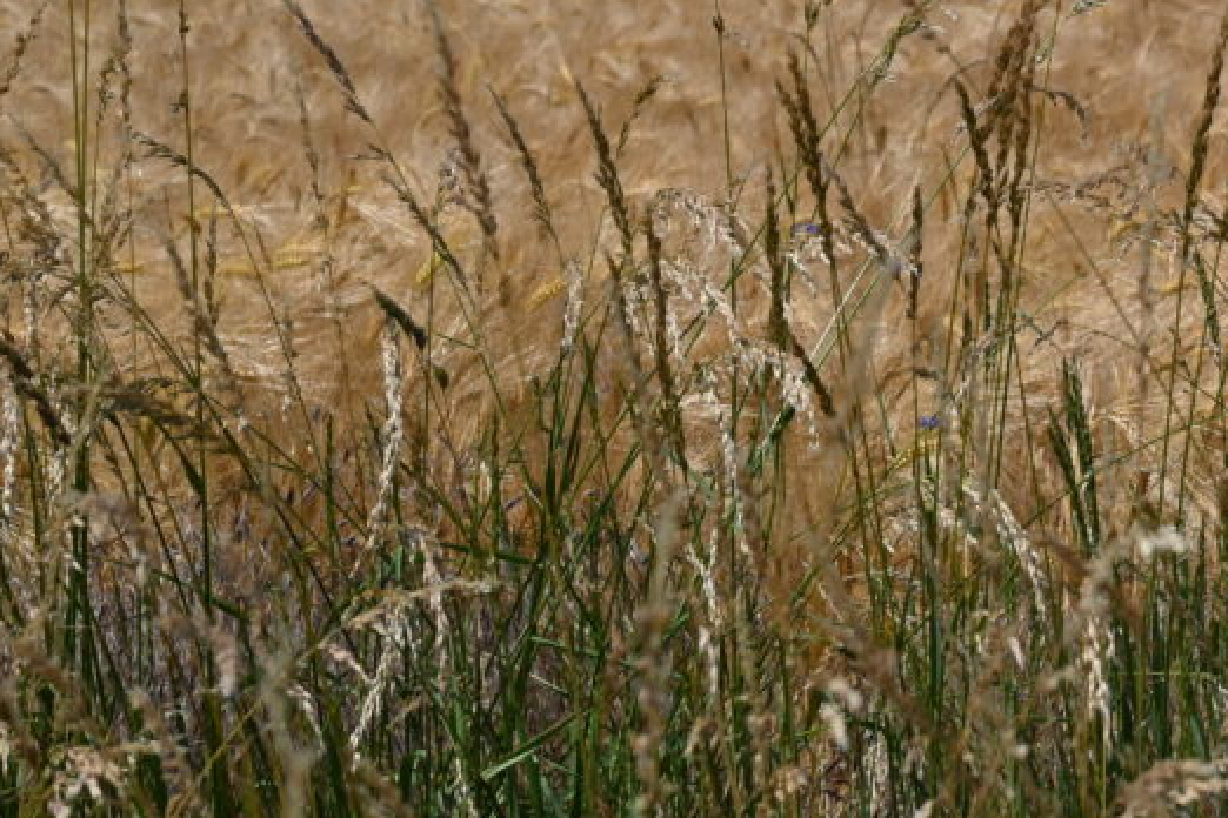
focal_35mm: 147
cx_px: 1524
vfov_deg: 9.2
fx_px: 5014
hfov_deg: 13.5
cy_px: -209
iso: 200
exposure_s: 1/1250
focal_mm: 50
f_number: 8
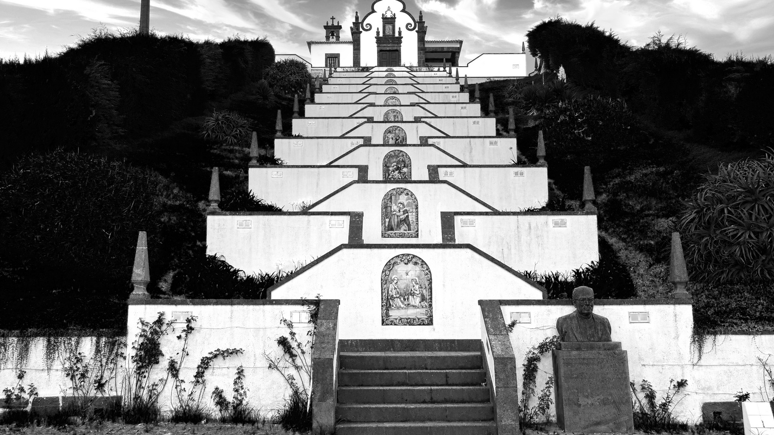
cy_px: 176
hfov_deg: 50.5
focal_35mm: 40
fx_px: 821
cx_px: 393
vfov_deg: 29.6
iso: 200
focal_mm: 24
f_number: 10
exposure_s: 1/400
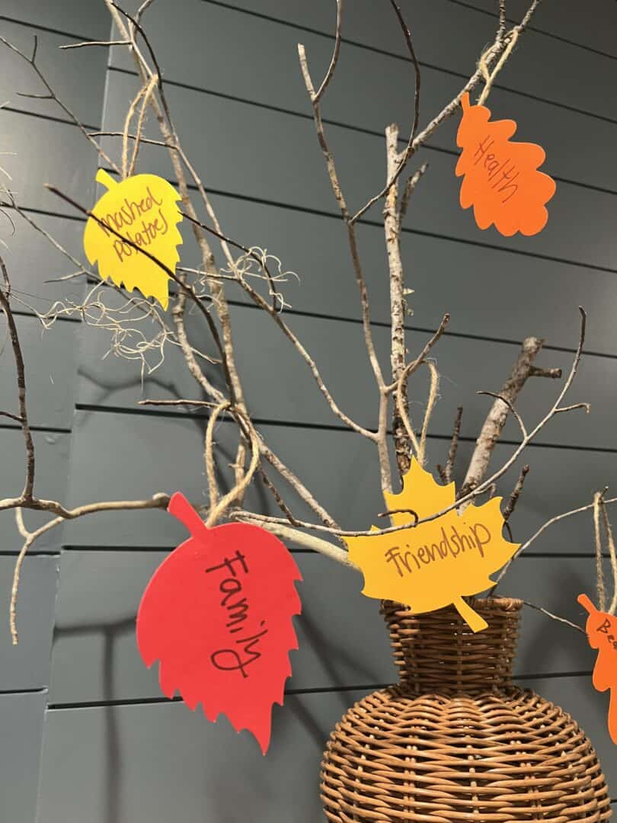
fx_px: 618
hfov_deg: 53.1
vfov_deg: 67.3
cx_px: 308
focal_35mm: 26
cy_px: 412
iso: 400
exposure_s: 1/60
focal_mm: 5.7
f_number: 1.5
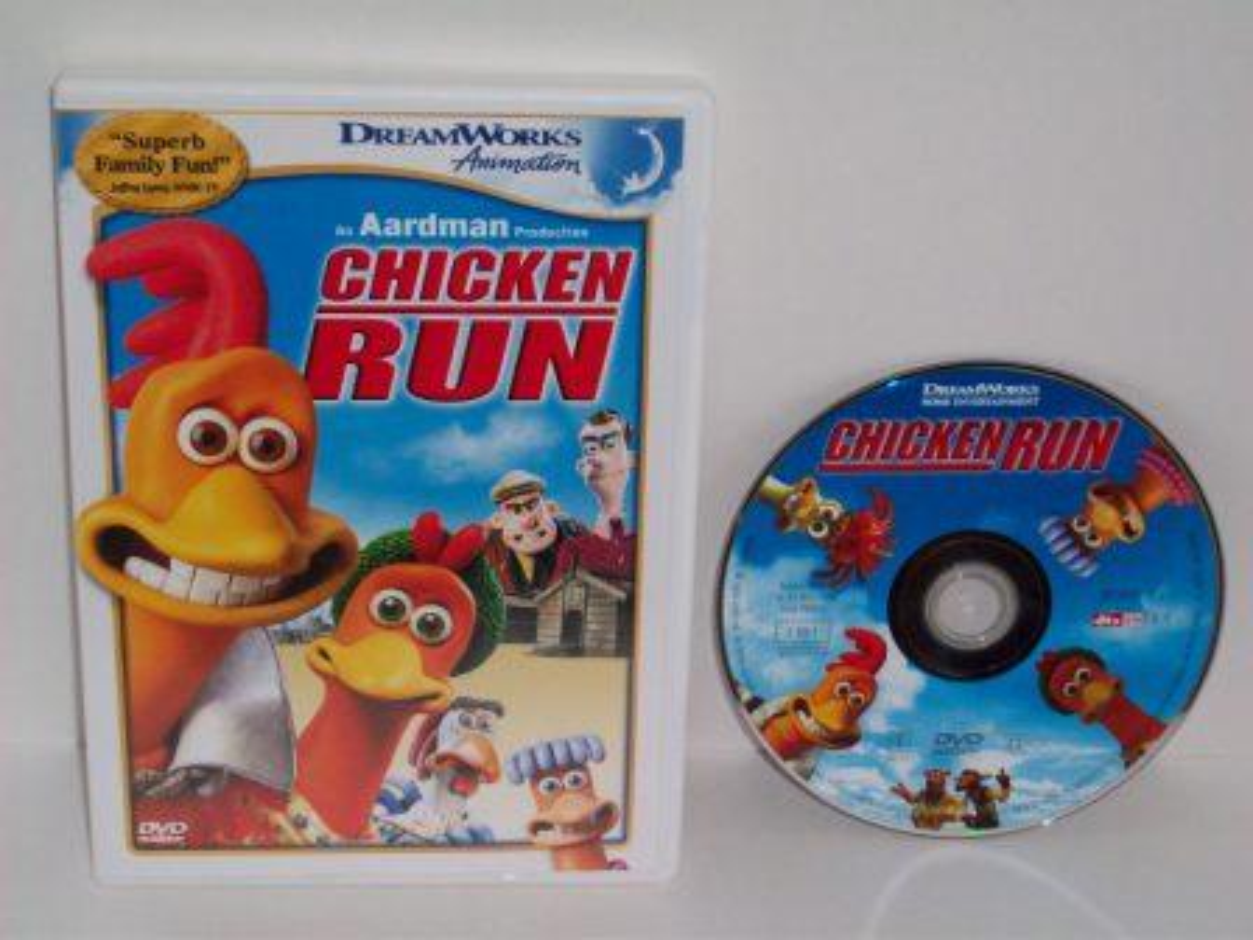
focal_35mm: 77
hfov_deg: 25.3
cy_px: 470
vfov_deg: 19.1
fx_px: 2787
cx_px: 626
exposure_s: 1/71.5
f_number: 4.2
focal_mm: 12.8
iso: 160
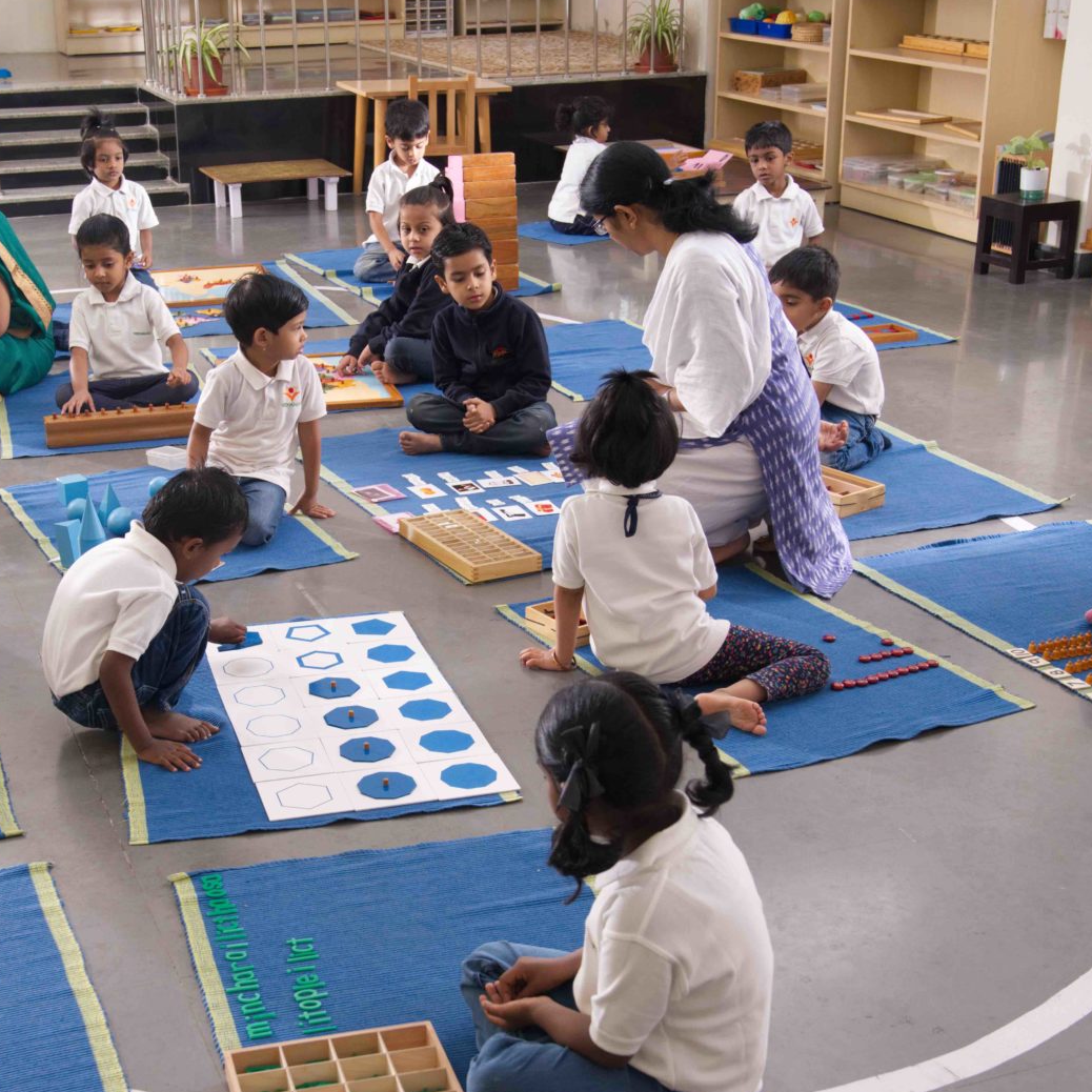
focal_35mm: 52
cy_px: 649
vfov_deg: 32.7
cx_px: 422
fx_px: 1856
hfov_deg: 32.7
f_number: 5.6
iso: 1000
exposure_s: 1/160
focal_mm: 31
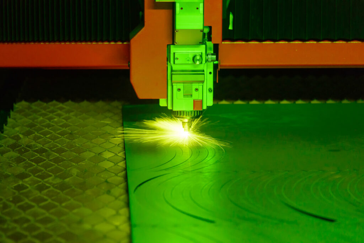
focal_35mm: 120
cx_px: 182
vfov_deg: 11.4
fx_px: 1213
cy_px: 122
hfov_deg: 17.1
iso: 2000
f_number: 4
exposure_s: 1/160
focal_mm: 120
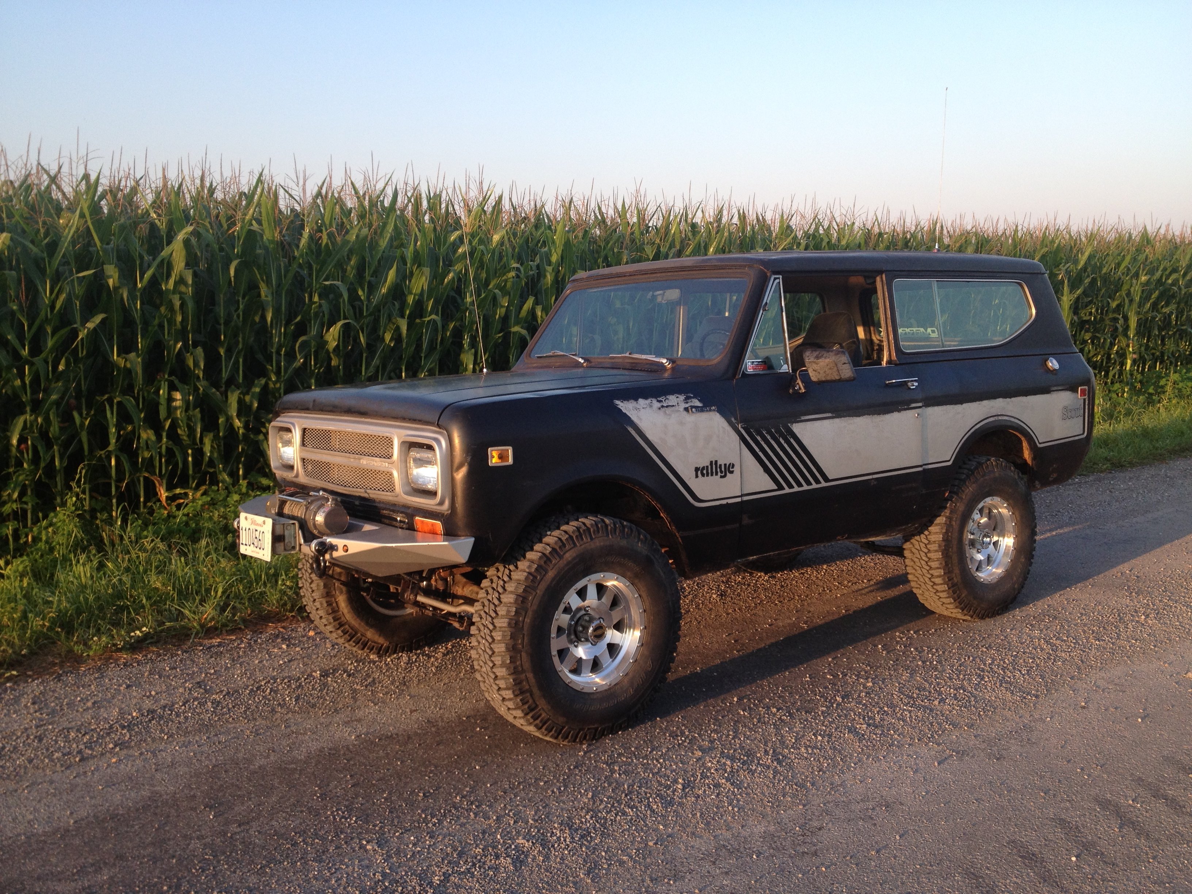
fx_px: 1205
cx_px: 596
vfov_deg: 40.7
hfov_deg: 52.6
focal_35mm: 35
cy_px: 447
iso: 50
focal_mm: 4.28
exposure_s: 1/308
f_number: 2.4
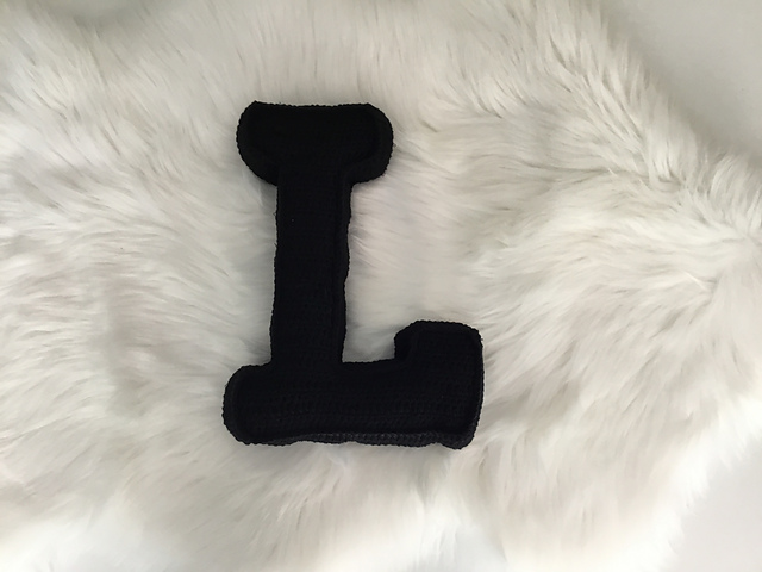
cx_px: 381
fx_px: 682
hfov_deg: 58.4
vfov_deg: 45.4
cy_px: 286
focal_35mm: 31
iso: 64
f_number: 2.4
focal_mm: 3.3
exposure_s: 1/33
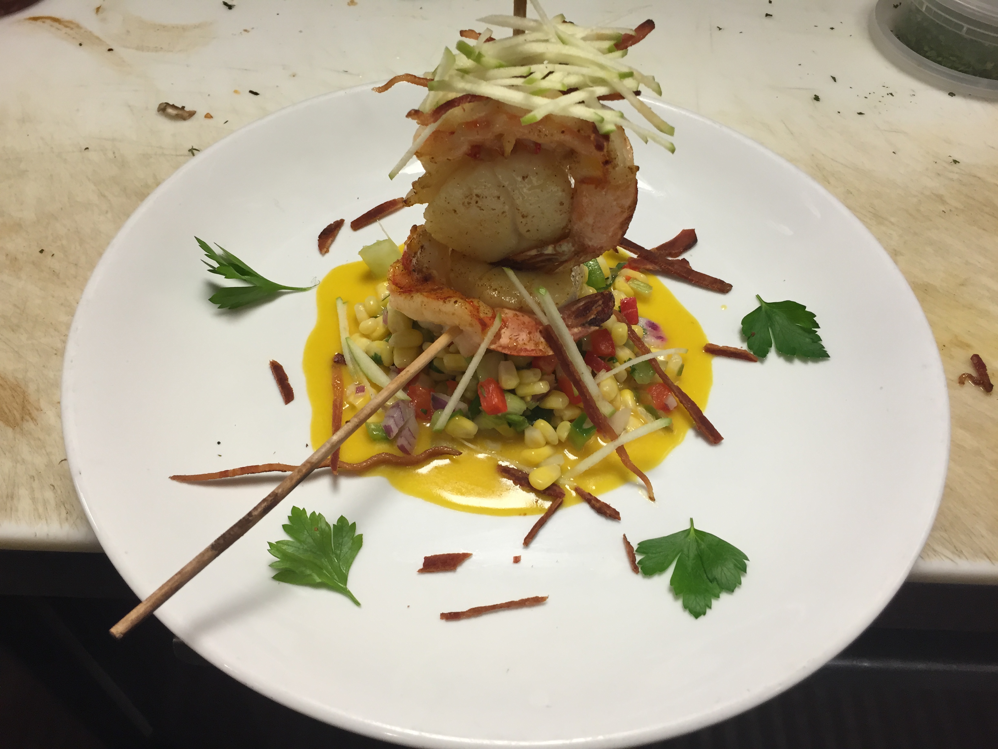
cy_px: 374
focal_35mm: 29
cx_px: 499
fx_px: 836
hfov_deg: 61.7
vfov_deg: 48.2
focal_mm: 4.15
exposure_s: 1/30
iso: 64
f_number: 2.2
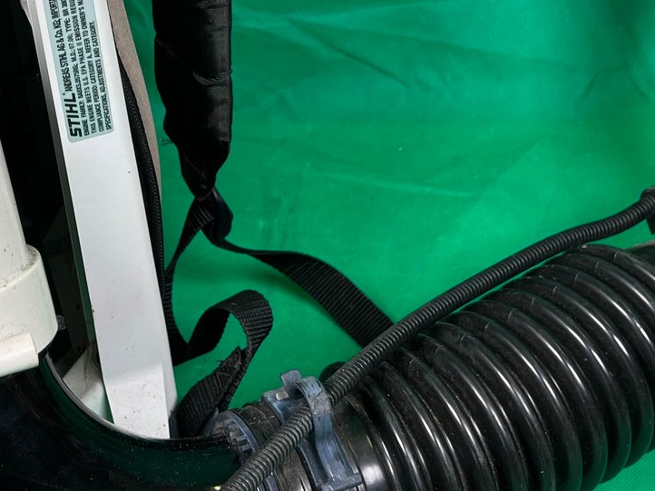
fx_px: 1363
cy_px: 101
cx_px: 185
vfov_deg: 20.2
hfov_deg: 26.8
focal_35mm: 72
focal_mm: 5.7
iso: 50
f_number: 1.5
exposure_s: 1/120
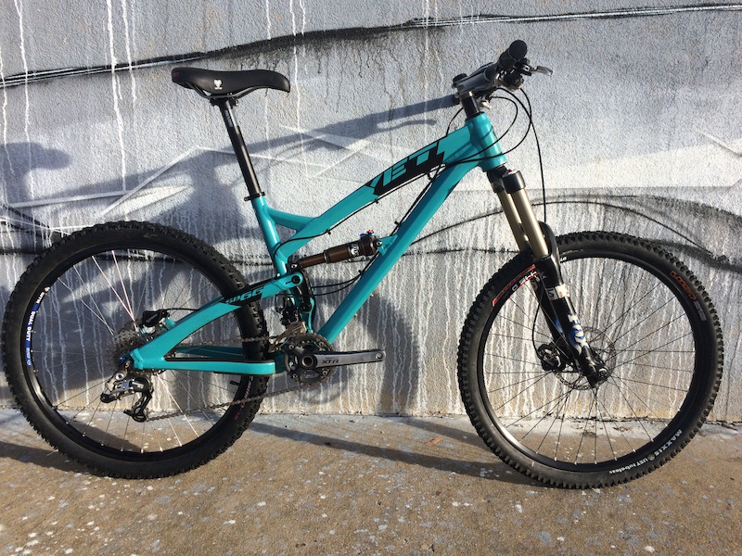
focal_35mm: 29
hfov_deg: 61.7
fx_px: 622
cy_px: 278
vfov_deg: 48.2
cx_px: 371
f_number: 2.2
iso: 32
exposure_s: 1/1208
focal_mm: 4.15
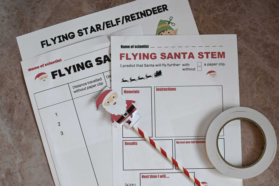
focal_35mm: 50
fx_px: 387
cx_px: 140
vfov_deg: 27.0
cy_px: 93
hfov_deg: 39.6
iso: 400
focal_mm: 50
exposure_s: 1/250
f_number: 3.5
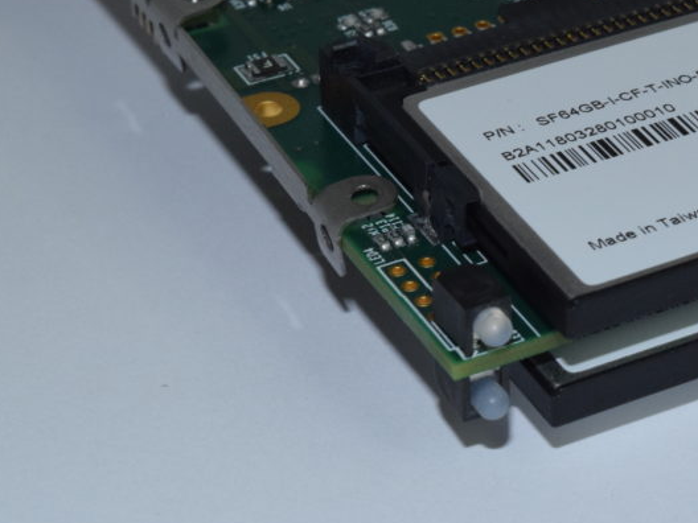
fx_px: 3104
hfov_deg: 12.7
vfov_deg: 9.6
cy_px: 117
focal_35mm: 154
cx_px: 668
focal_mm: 55
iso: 1600
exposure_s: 1/60
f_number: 16
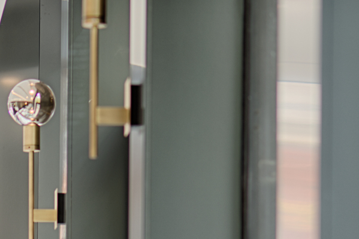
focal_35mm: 284
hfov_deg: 7.2
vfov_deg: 4.8
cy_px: 392
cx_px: -92
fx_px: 2831
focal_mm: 85
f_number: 3.2
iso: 31
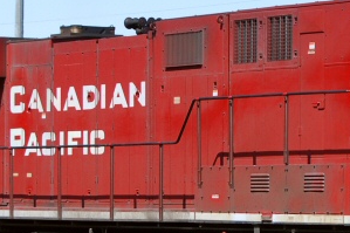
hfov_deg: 10.1
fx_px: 1977
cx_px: 286
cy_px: 167
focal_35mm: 204
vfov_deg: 6.7
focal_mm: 45
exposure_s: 1/320
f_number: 5.6
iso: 100
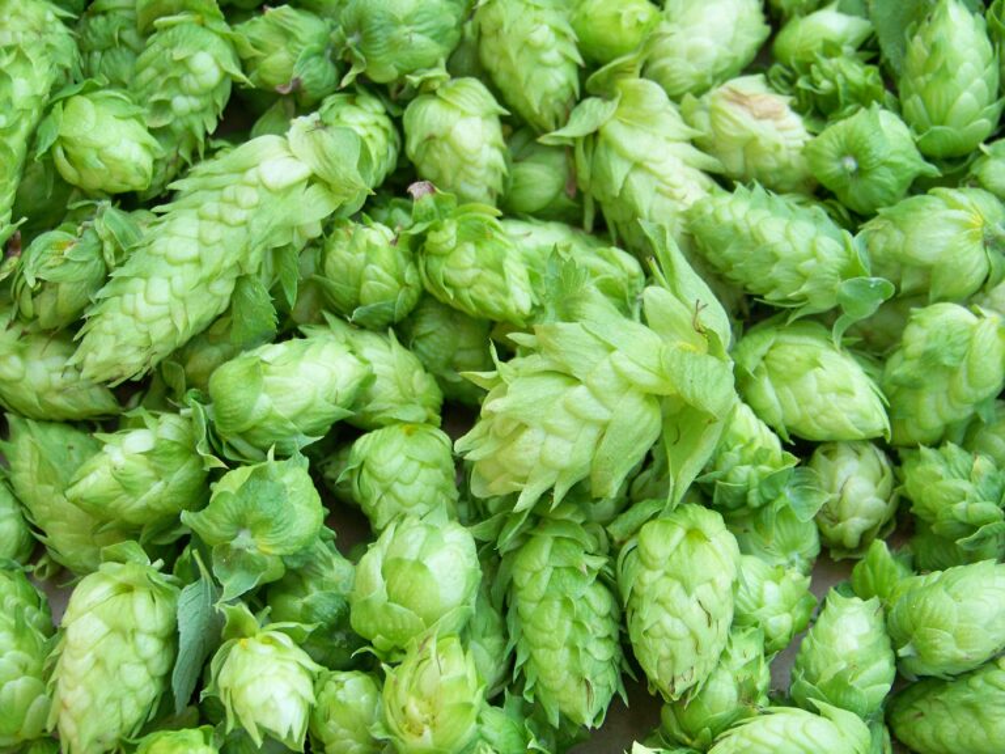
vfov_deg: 19.9
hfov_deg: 26.3
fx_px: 2148
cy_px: 377
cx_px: 502
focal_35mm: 74
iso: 80
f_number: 3.2
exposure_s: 1/125
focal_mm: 14.6
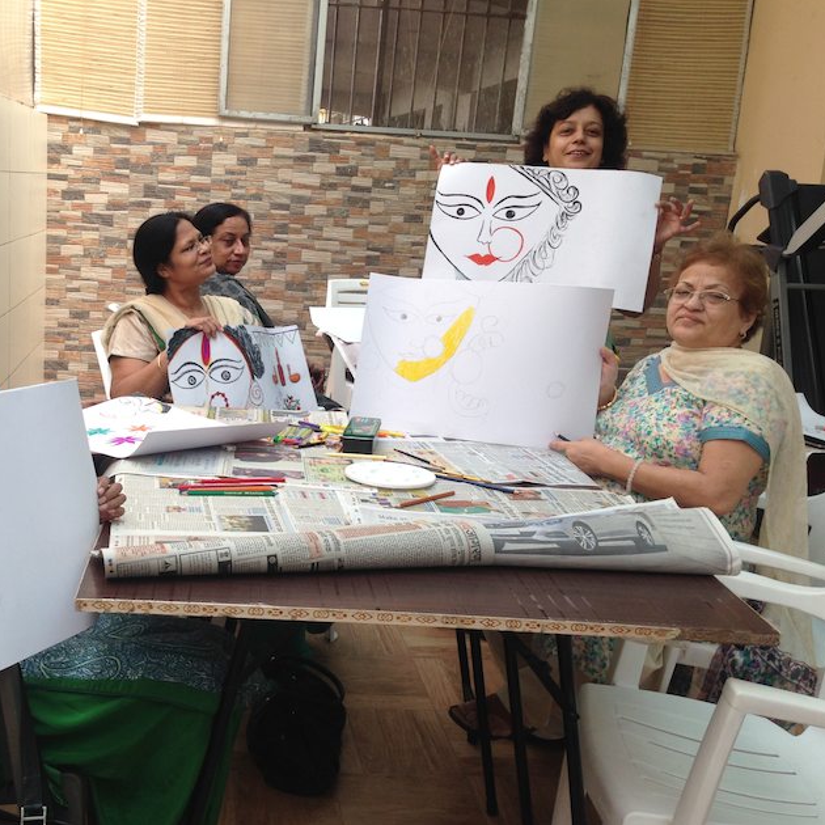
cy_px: 415
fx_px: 1079
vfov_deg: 41.9
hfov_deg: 41.3
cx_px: 267
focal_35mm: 40
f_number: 2.4
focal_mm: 4.12
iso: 50
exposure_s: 1/120
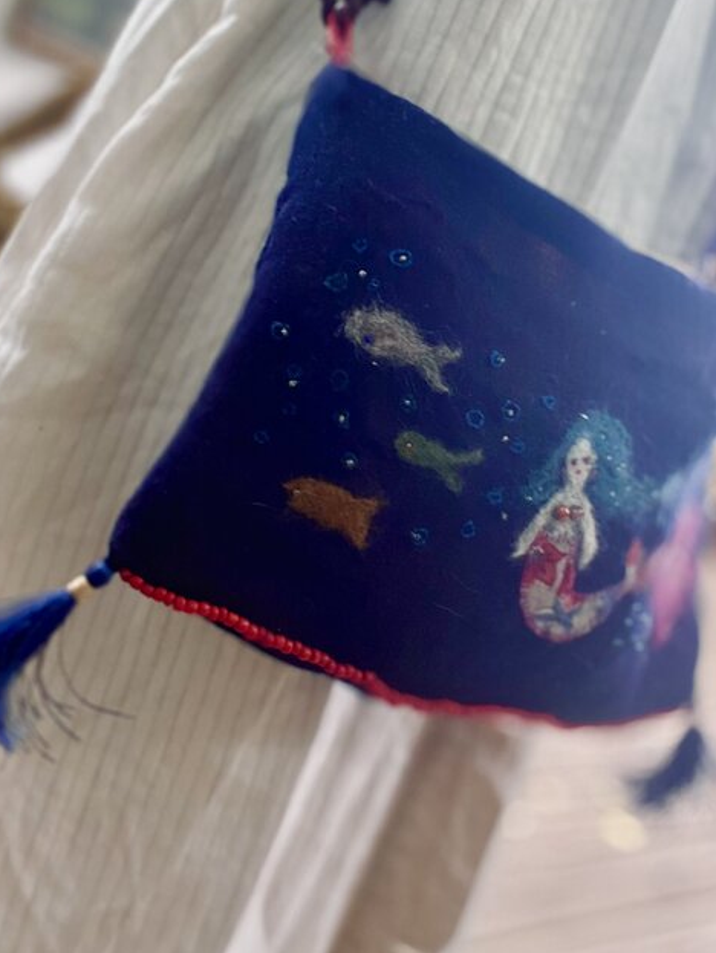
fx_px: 1130
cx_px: 424
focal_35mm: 41
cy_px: 338
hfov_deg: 35.1
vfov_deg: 45.2
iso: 125
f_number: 2.2
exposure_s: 1/60
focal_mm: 2.71
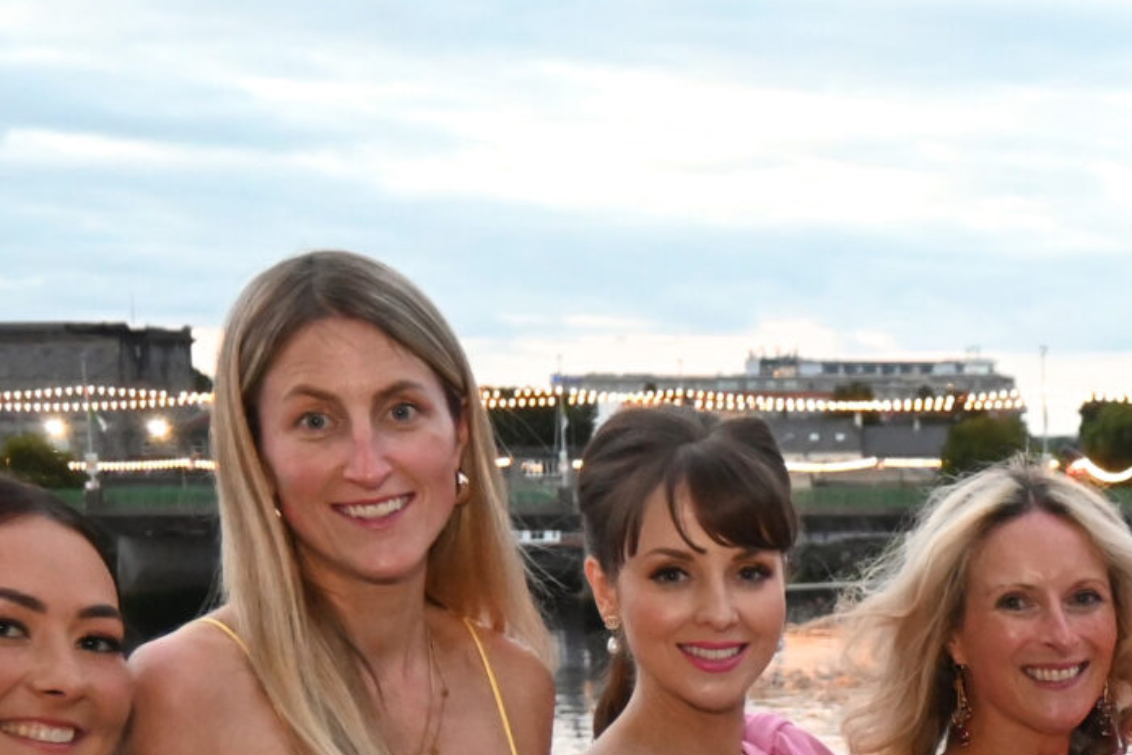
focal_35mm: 105
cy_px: 1151
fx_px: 3296
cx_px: 1404
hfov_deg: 18.4
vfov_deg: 12.4
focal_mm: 19
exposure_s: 1/125
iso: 2800
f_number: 3.8
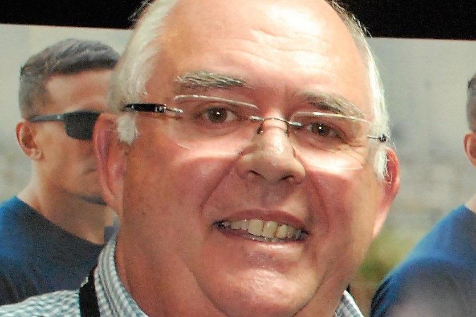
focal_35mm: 36
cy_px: 158
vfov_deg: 36.8
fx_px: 476
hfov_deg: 53.2
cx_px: 238
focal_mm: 24
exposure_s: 1/200
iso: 1250
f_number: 9
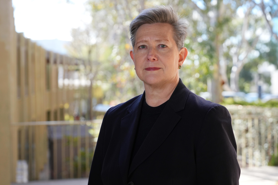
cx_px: 139
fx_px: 540
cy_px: 92
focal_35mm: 70
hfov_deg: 28.8
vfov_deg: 19.5
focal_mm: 70
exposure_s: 1/1000
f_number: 4.5
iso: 1250
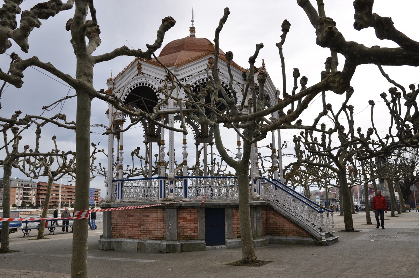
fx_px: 384
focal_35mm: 33
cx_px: 210
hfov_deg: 57.3
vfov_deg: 39.9
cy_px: 139
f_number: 8
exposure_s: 1/250
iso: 200
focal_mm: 22
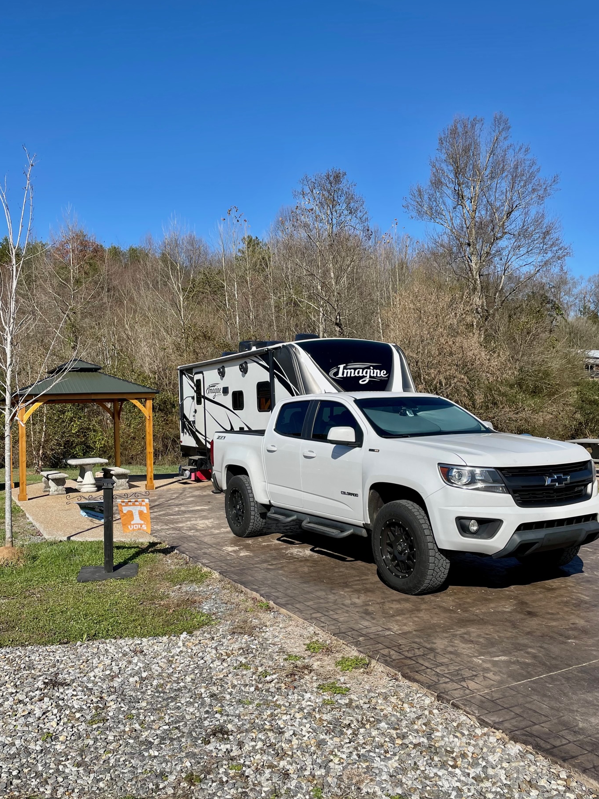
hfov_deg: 48.2
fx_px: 669
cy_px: 408
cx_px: 276
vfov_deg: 61.6
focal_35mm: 29
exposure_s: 1/4651
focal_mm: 4.2
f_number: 1.6
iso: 32
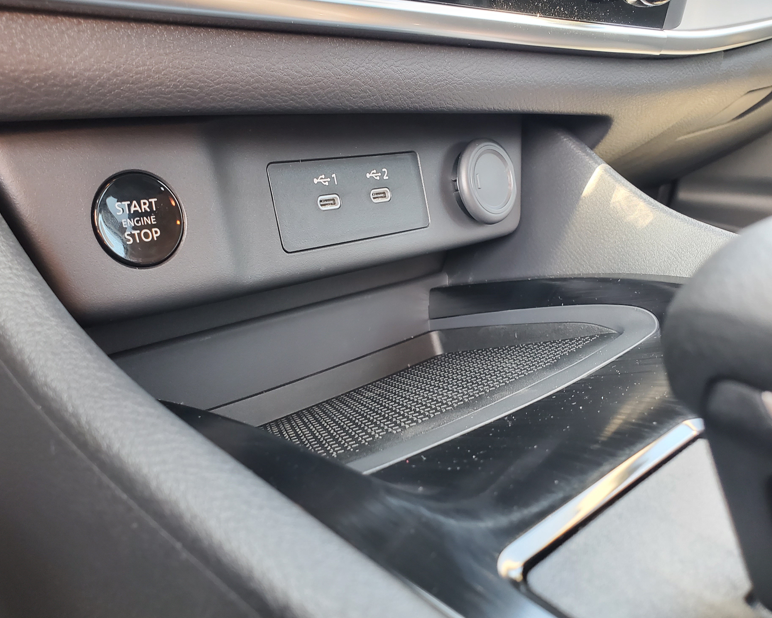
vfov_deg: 51.5
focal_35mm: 28
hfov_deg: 62.1
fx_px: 640
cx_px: 352
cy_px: 314
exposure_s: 1/40
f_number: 2.4
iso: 320
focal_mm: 4.3
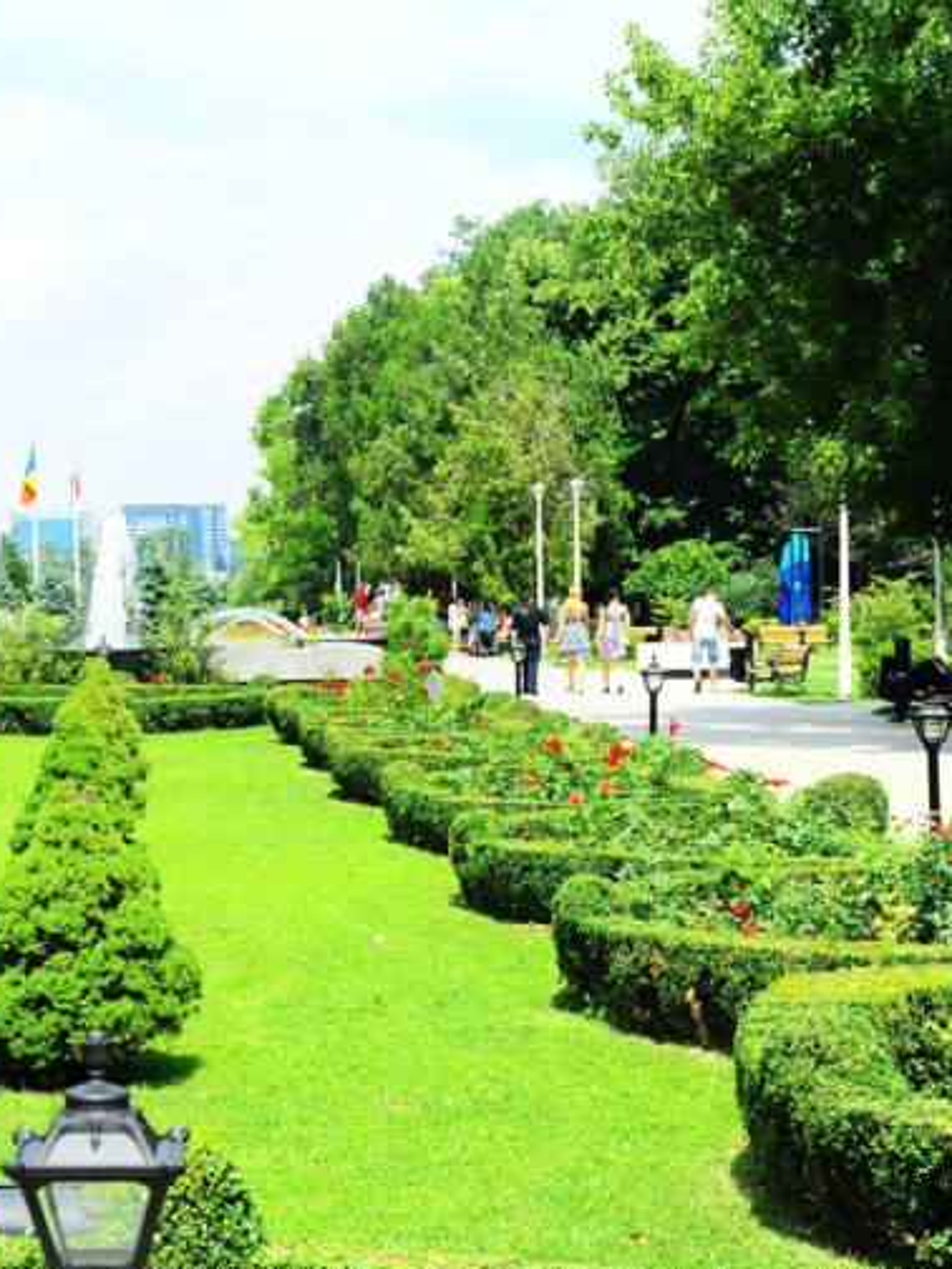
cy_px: 641
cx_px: 166
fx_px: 3117
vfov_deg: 23.0
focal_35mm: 85
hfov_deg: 17.2
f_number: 10
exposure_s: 1/250
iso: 200
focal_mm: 58
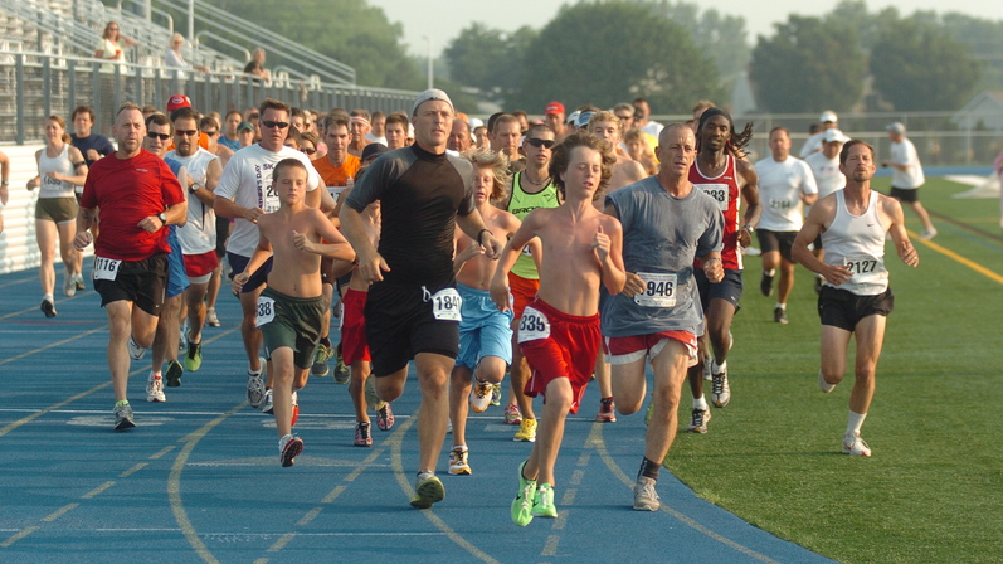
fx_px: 3976
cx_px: 502
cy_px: 253
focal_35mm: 150
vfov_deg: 8.1
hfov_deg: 14.4
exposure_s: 1/2500
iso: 400
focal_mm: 95
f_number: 2.8
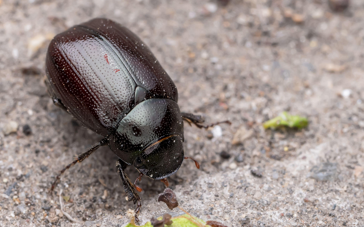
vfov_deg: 9.2
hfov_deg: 14.7
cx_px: 140
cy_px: 114
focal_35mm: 142
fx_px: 1408
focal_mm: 105
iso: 200
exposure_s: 1/200
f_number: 14
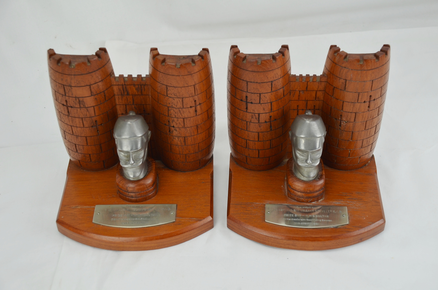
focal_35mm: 57
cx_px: 219
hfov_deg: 35.1
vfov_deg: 23.7
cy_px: 145
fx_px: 692
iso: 360
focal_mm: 38
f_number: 5.6
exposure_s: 1/125
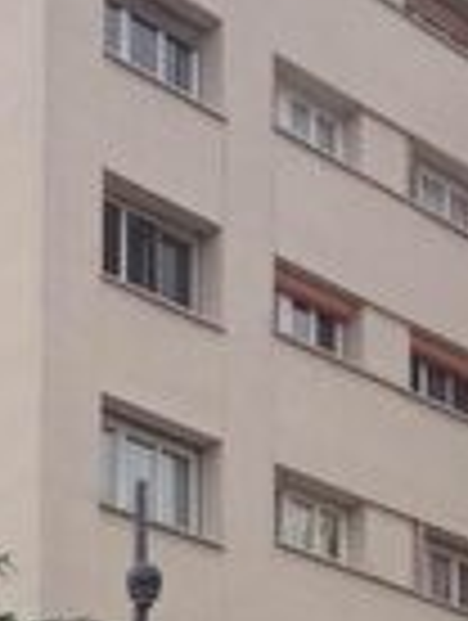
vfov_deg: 14.0
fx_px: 2390
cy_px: 889
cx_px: -104
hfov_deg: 11.0
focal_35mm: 133
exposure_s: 1/986
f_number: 2.4
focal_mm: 4.28
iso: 50
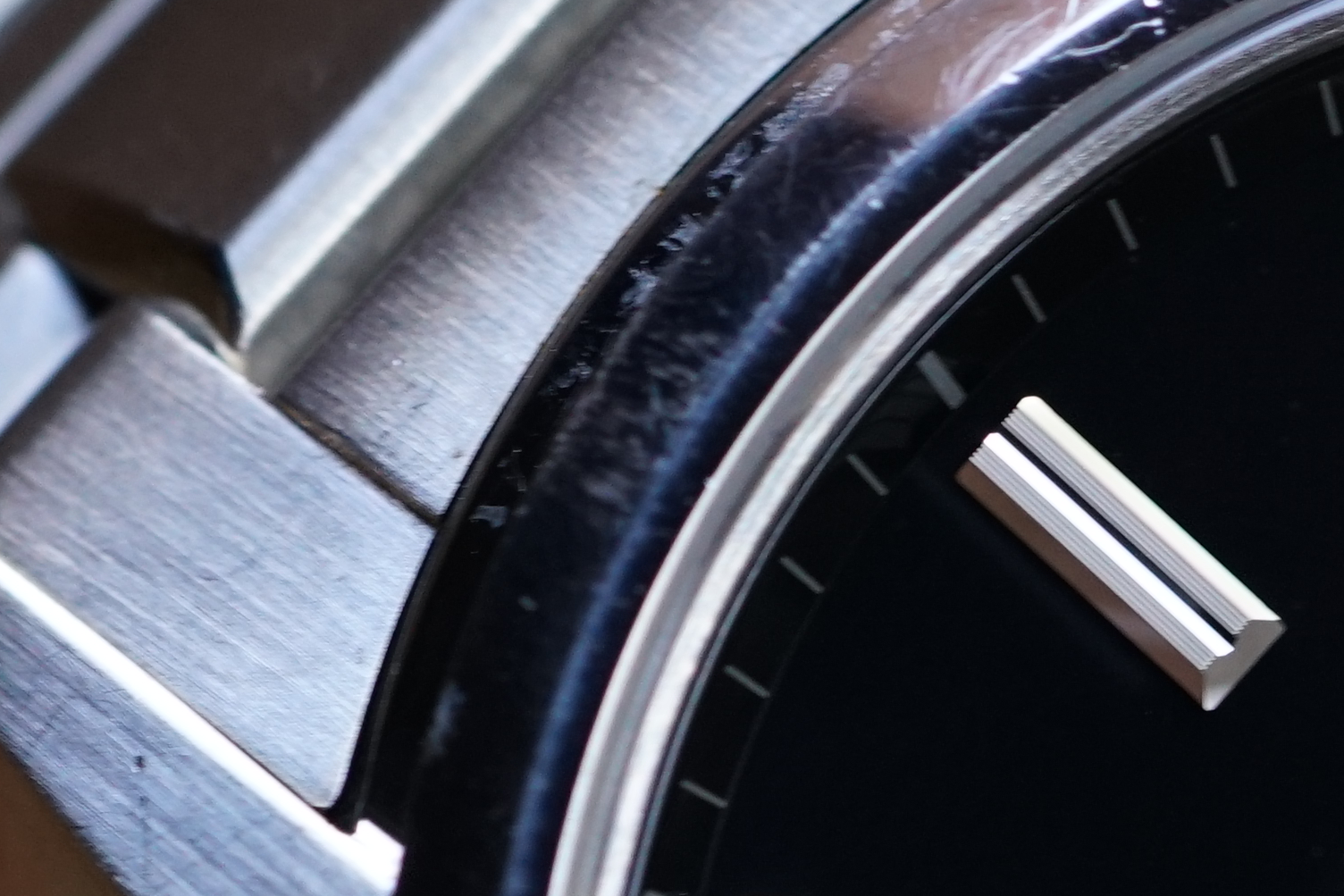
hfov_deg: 4.3
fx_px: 17771
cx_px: 1736
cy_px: 1316
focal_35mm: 476
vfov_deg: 2.9
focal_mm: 90
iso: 800
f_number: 5
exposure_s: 1/100
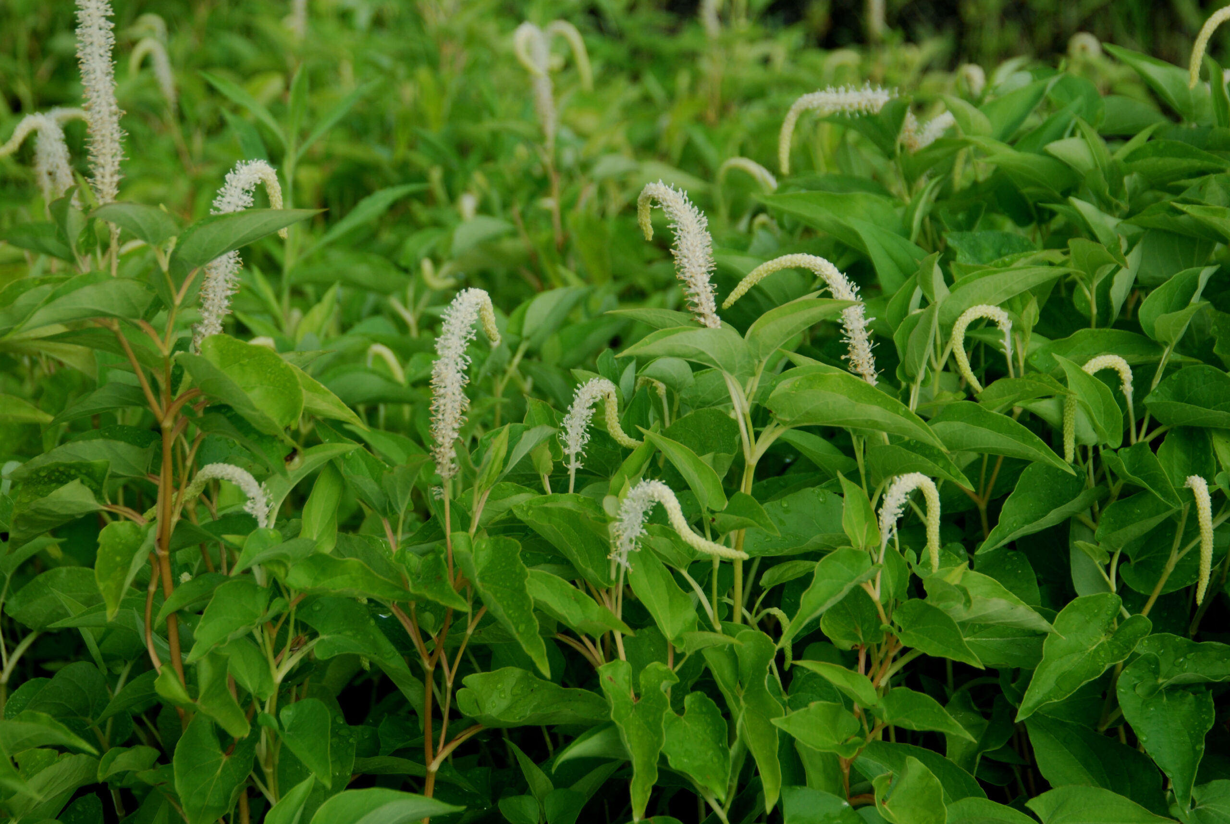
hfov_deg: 21.9
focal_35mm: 93
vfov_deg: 14.7
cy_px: 412
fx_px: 3181
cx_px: 615
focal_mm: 62
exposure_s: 1/160
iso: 200
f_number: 5.3
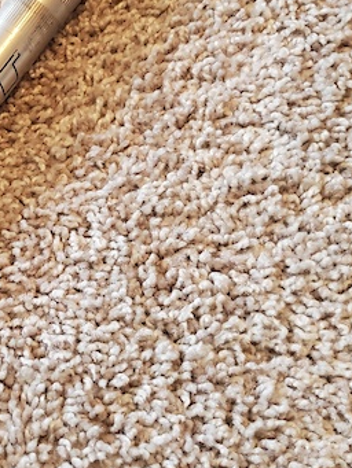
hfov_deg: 22.7
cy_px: 85
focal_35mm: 61
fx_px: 827
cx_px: -32
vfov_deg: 30.8
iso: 200
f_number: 1.5
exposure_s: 1/40
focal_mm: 4.3
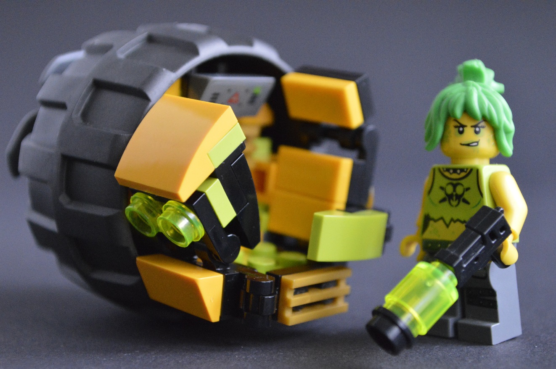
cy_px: 184
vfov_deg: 18.9
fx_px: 1111
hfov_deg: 28.1
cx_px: 278
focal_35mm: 72
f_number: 5.3
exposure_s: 1/8
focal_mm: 48
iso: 3200
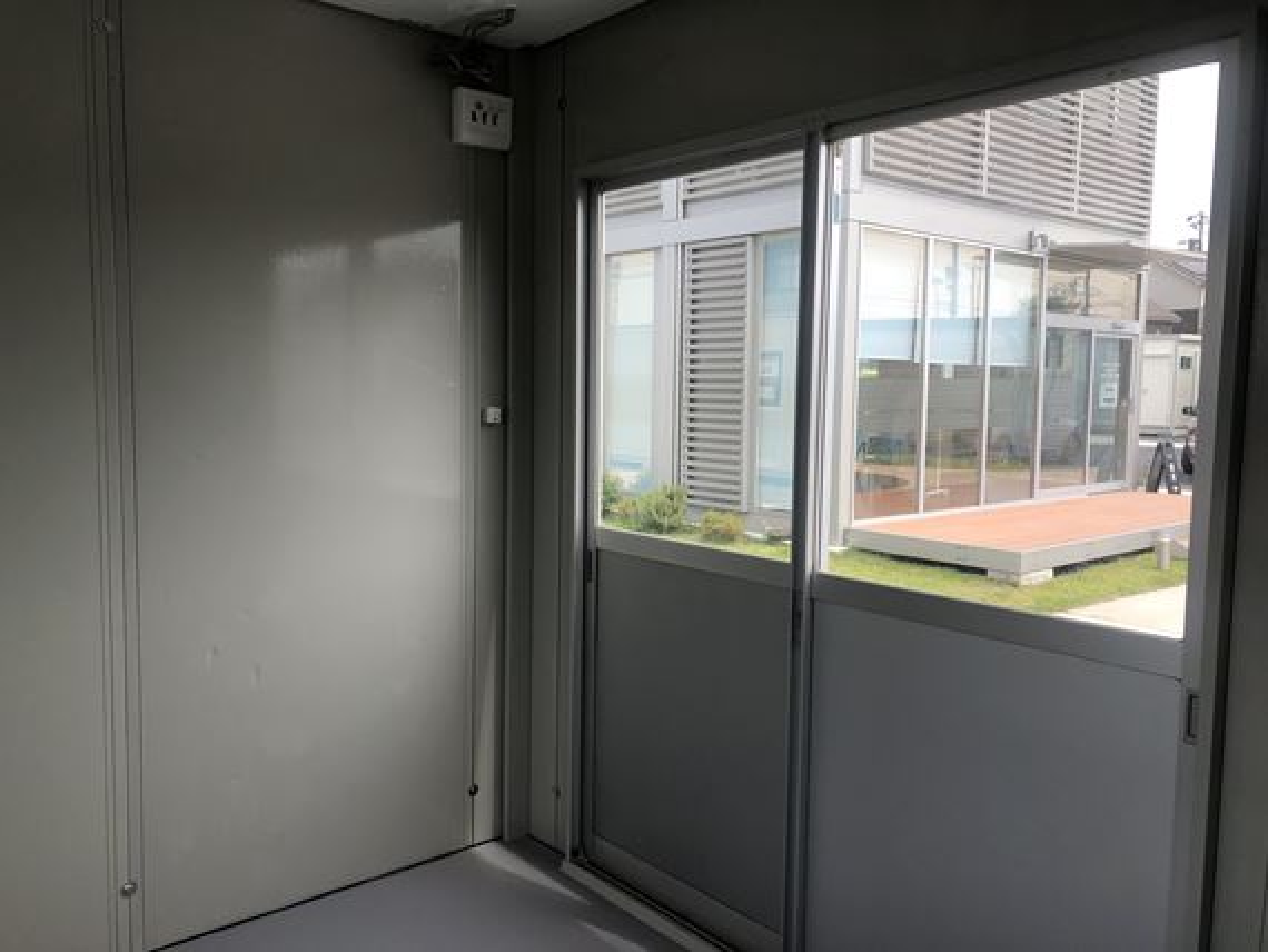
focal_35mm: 28
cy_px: 476
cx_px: 634
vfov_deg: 49.8
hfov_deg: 63.4
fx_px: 1026
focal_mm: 3.99
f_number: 1.8
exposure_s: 1/813
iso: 20
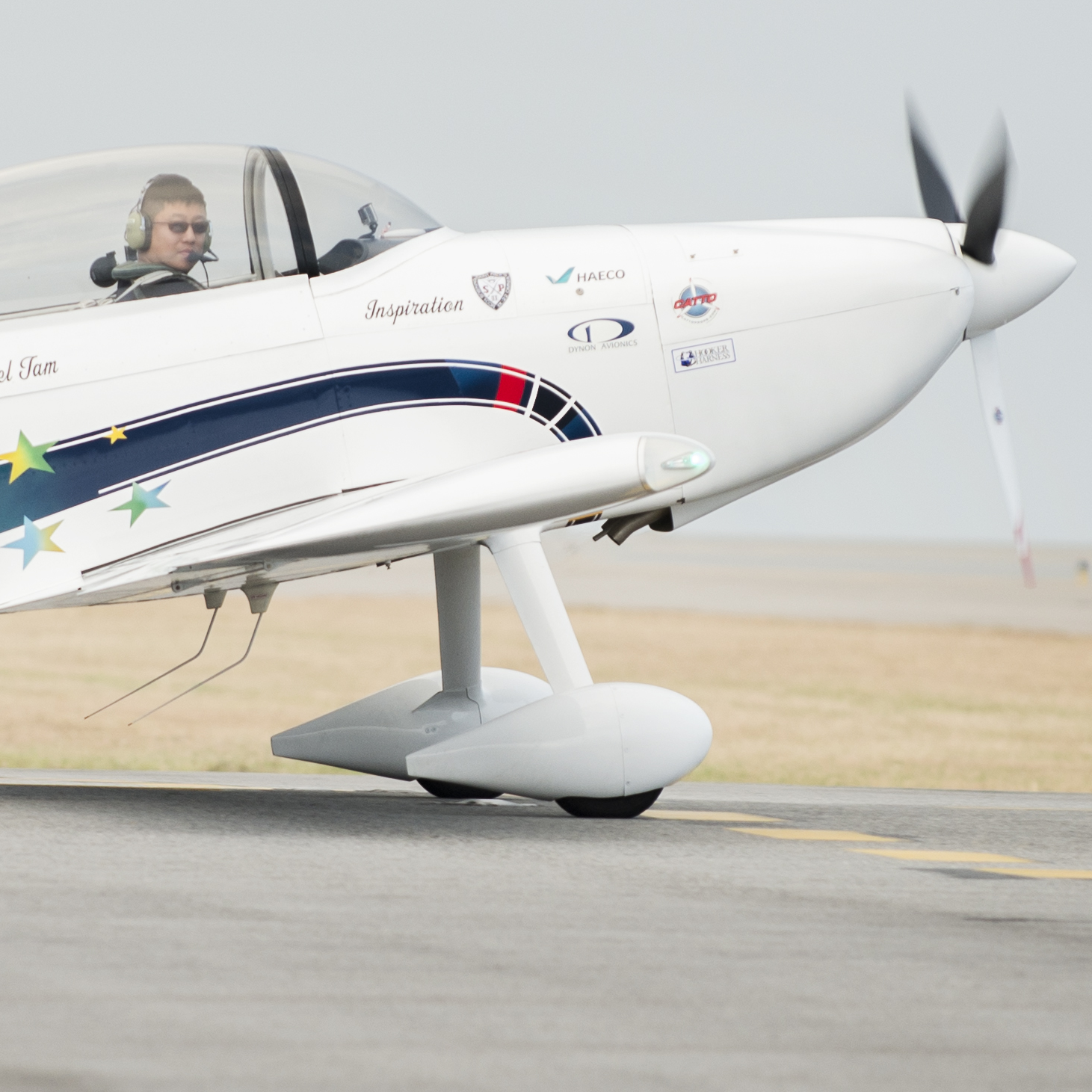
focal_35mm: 700
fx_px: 24983
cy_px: 482
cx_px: 268
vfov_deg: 2.5
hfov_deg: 2.5
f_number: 4
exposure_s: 1/500
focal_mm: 200
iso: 320
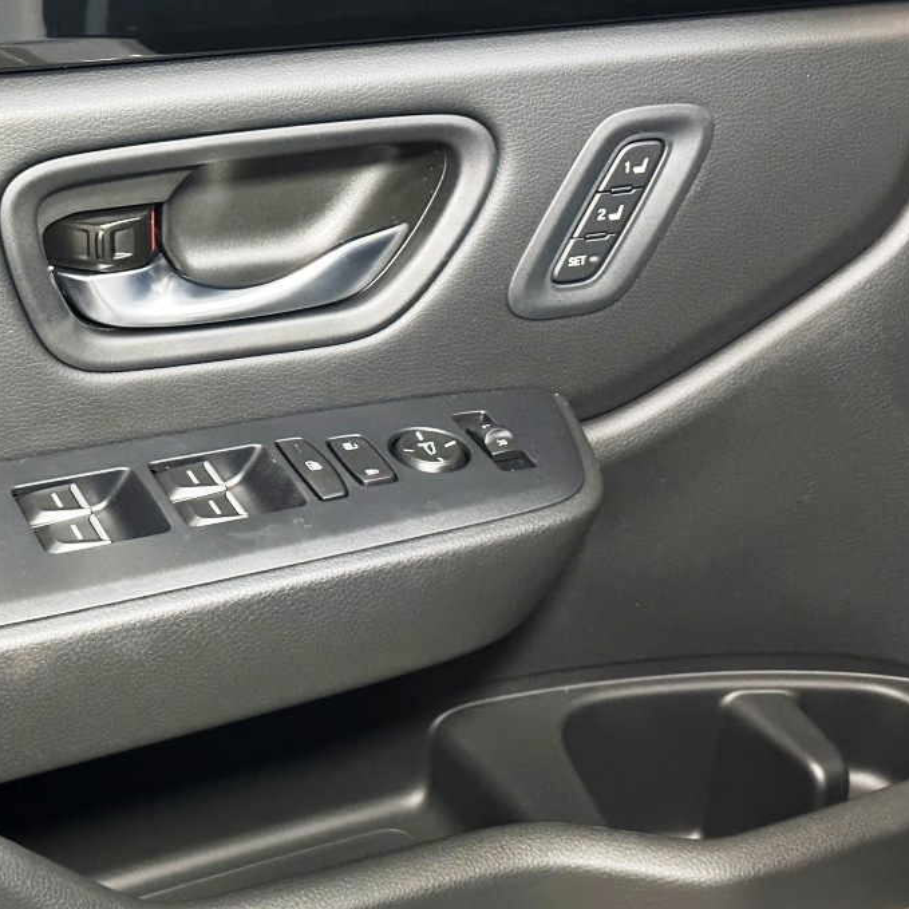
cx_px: 315
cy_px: 407
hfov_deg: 26.8
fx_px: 1901
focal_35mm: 64
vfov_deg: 26.9
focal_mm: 6.86
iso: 640
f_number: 1.78
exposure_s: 1/30
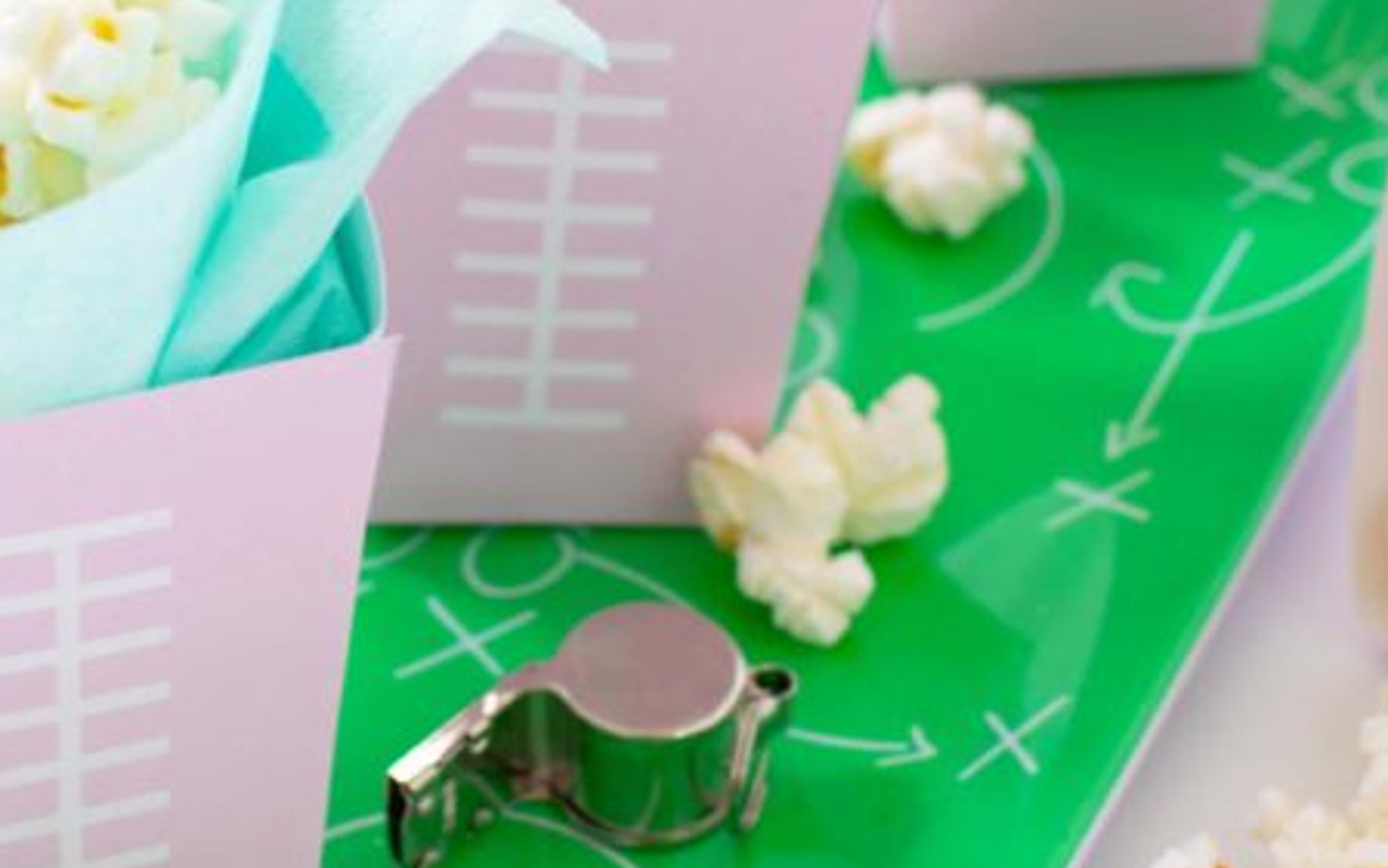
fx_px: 5196
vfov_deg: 9.6
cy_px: 531
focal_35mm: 137
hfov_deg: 15.2
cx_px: 417
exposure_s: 1/60
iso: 200
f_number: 3.5
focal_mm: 35
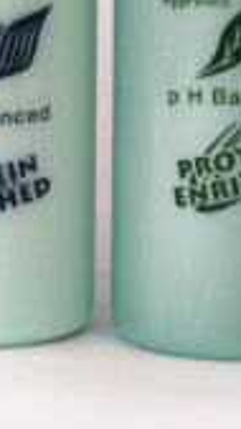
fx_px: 2619
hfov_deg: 5.3
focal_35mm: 230
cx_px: 109
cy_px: -123
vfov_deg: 9.2
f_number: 8
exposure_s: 1/250
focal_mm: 55
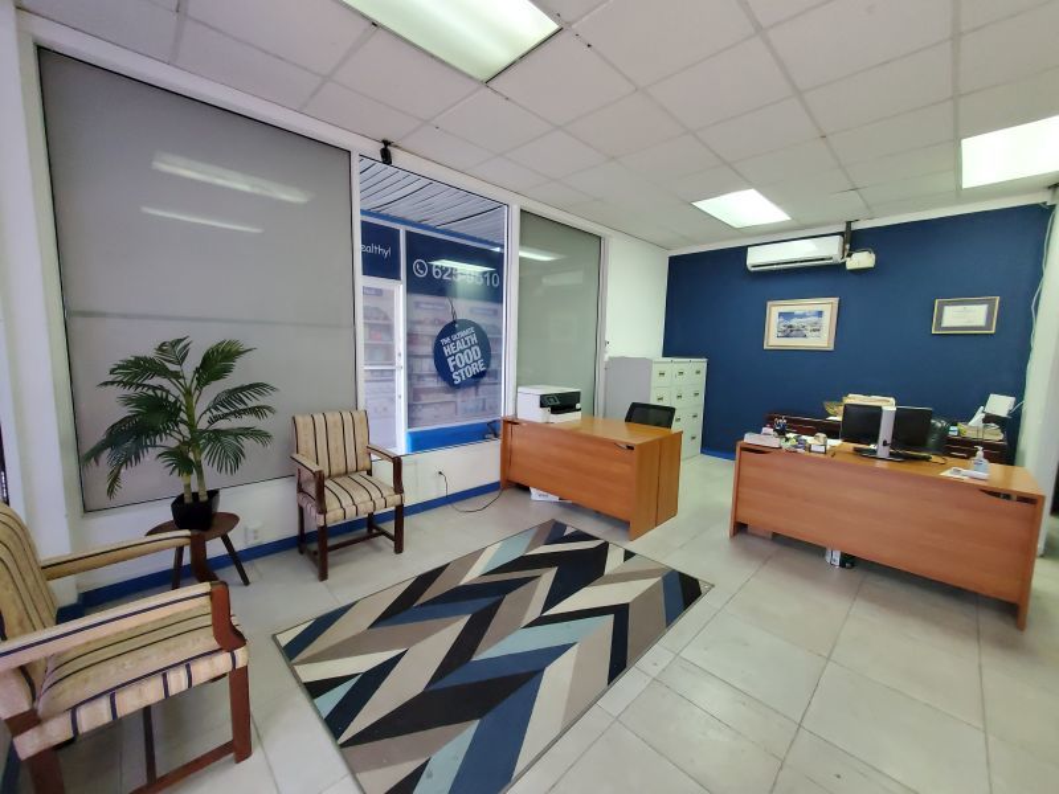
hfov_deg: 106.2
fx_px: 398
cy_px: 397
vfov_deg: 89.9
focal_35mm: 13
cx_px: 530
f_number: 2.2
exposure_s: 1/50
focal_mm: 1.8
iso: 500
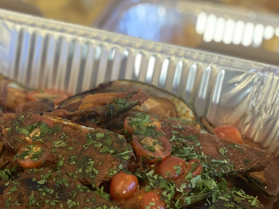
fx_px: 895
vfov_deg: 13.3
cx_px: 62
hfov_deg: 17.6
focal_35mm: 111
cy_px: 154
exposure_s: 1/40
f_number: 2
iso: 200
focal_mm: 6
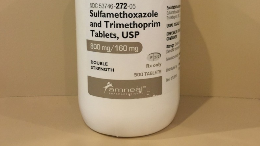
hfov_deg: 49.1
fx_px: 283
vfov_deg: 28.3
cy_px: 24
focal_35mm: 41
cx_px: 157
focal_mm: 4.15
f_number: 2.2
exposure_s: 1/15
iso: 80
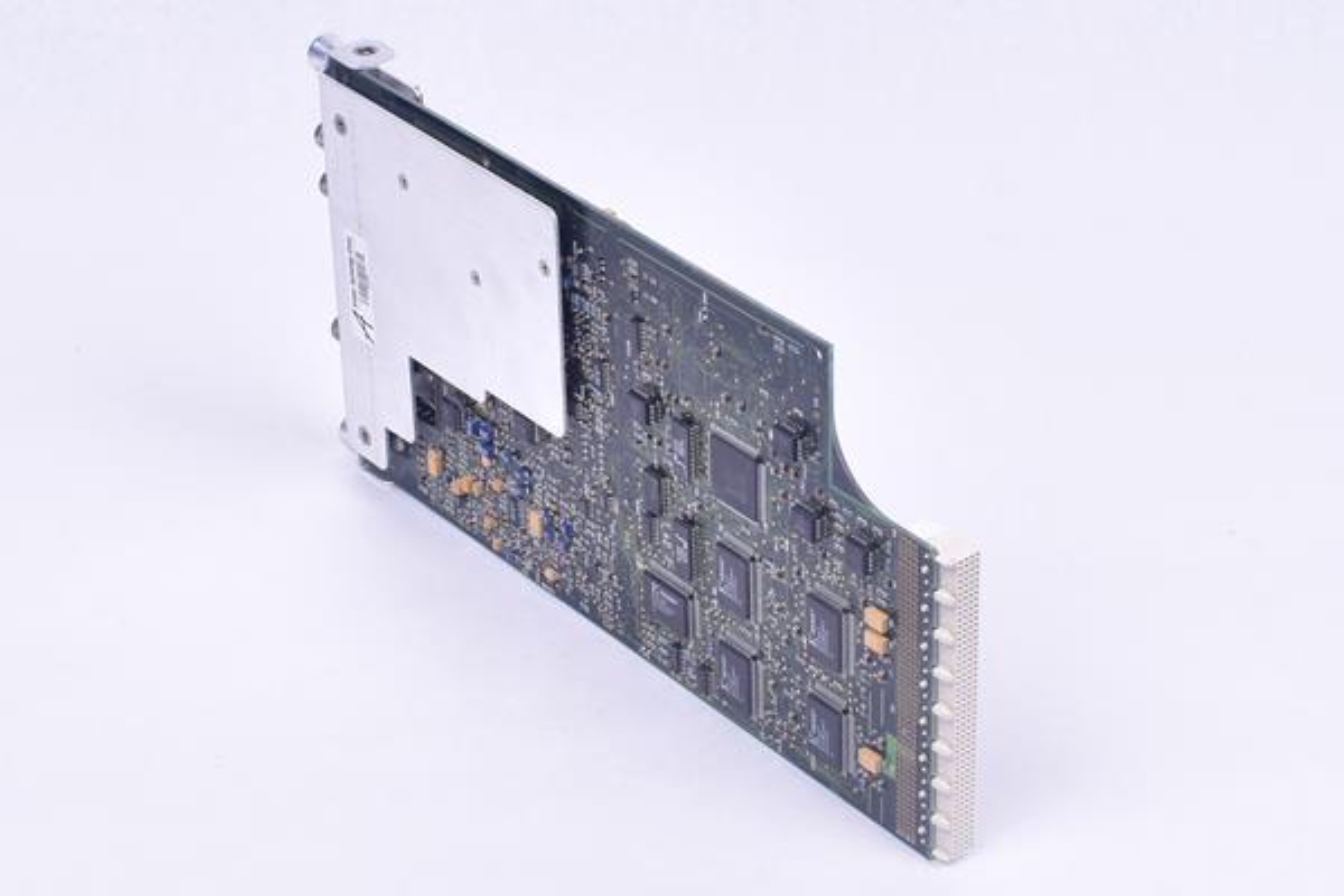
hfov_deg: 38.9
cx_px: 672
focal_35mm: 51
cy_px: 448
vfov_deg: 26.5
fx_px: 1904
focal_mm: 34
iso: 200
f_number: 11
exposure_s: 1/200
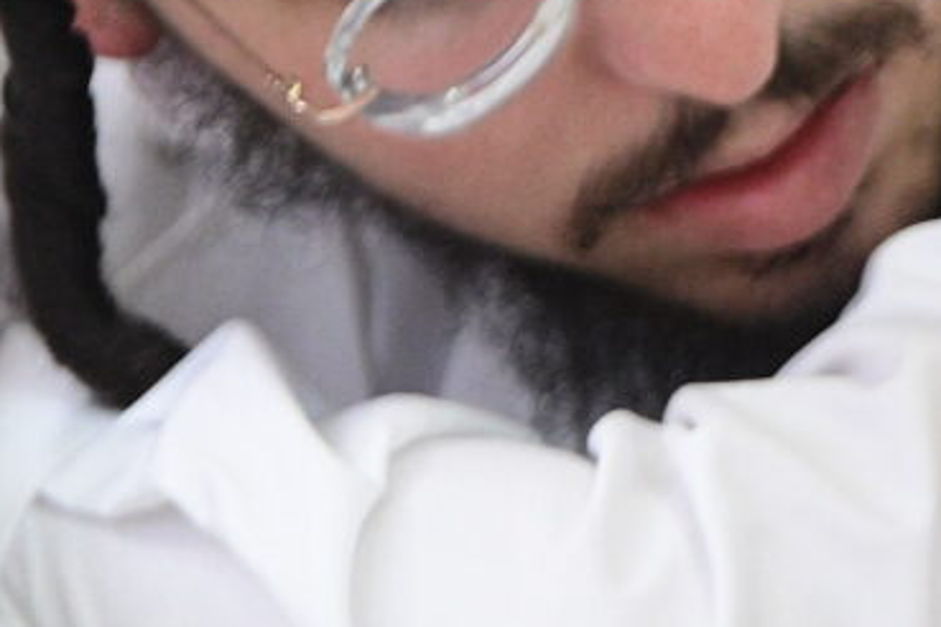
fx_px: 29927
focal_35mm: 1145
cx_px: 1749
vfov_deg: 1.2
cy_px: 139
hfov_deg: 1.8
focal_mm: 165
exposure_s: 1/1000
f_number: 3.5
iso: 2000
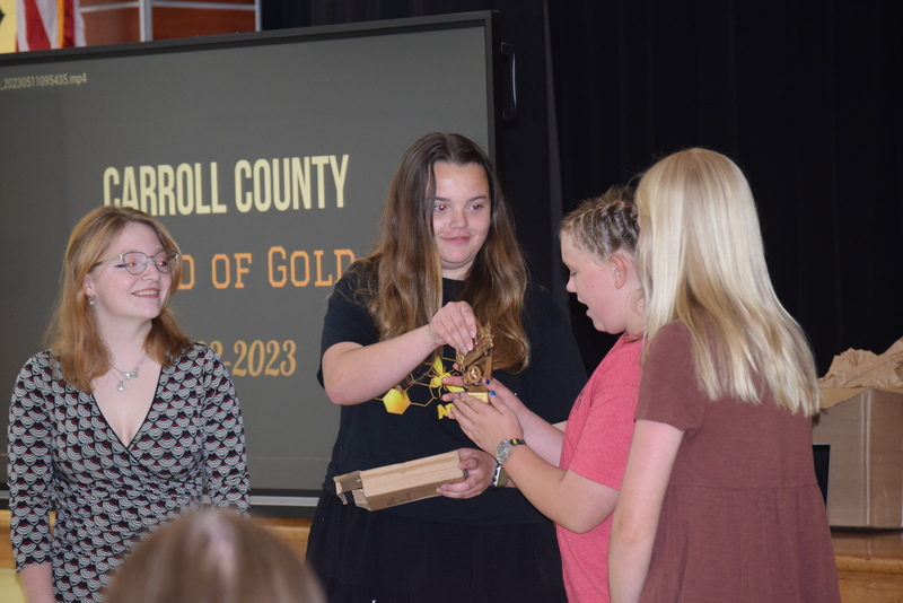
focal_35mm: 158
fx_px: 3952
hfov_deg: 13.0
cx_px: 452
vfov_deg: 8.7
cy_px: 302
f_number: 4.5
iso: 1400
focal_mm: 105
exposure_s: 1/60
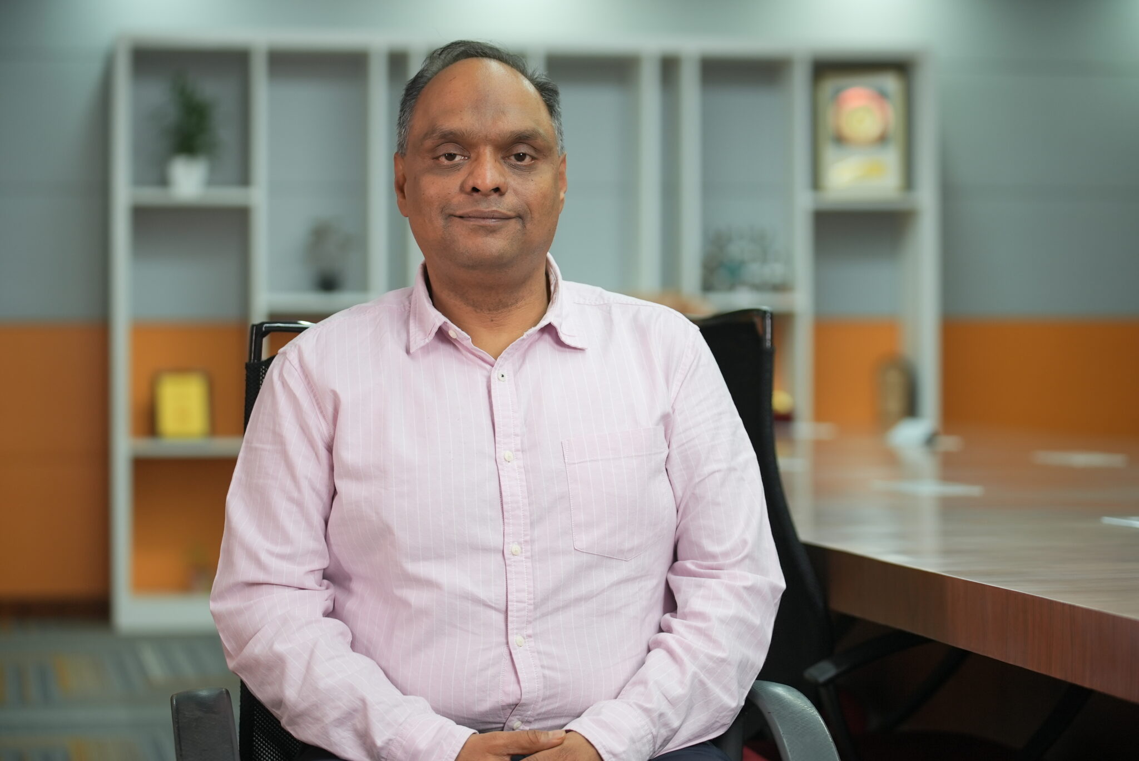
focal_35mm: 83
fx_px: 2627
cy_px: 380
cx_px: 570
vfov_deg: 16.5
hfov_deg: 24.5
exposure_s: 1/125
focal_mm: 83
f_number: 2.8
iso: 400
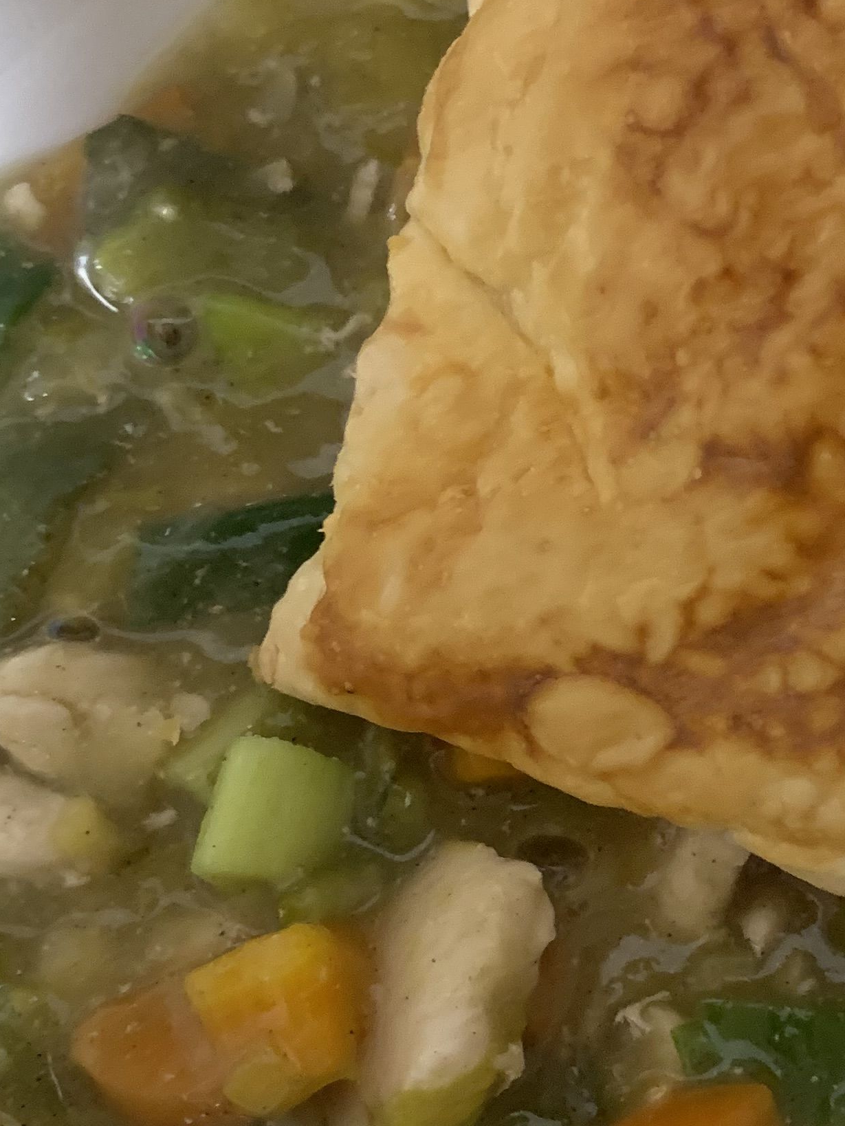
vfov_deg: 30.3
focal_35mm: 64
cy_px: 587
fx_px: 2083
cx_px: 718
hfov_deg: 22.5
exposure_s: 1/25
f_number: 1.8
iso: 500
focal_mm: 4.25
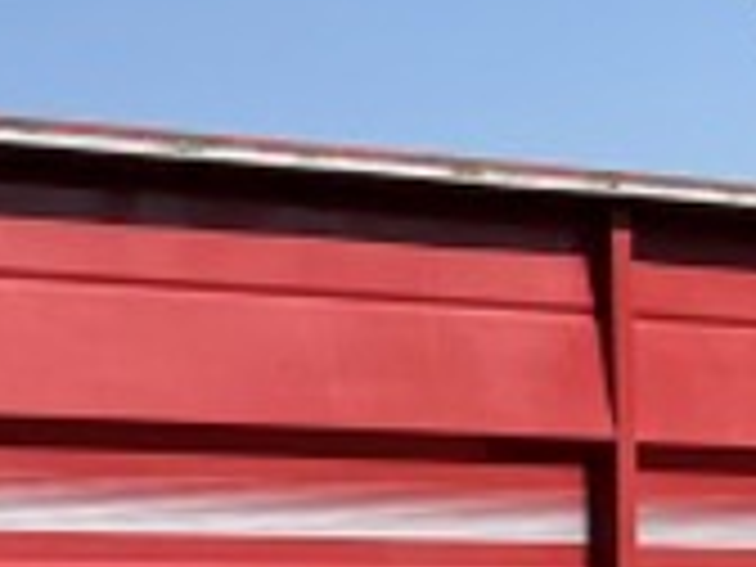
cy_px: 747
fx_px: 4324
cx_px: -1314
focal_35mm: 198
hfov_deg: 8.7
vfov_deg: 7.4
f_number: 1.5
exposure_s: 1/5319
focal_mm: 5.7
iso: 50
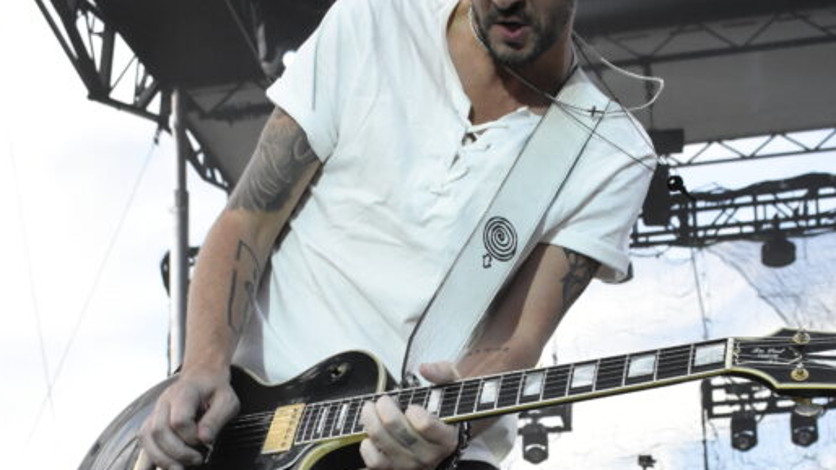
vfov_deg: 17.8
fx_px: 1462
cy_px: 488
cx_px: 459
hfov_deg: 31.9
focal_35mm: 66
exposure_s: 1/2000
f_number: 4.5
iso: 4000
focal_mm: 23
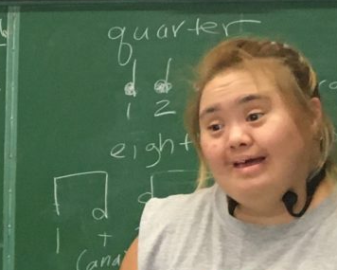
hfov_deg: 11.0
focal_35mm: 163
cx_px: -286
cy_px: 269
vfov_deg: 9.4
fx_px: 1626
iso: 125
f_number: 2.2
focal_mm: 4.15
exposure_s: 1/30
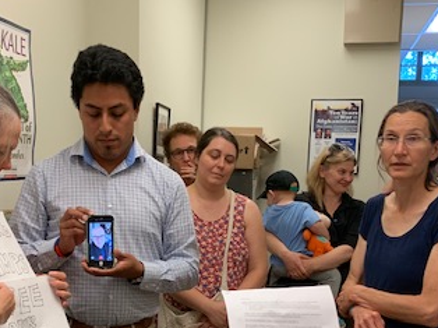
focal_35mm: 53
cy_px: 265
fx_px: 670
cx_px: 177
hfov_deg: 36.1
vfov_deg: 26.9
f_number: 1.8
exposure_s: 1/60
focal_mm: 4.25
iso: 80
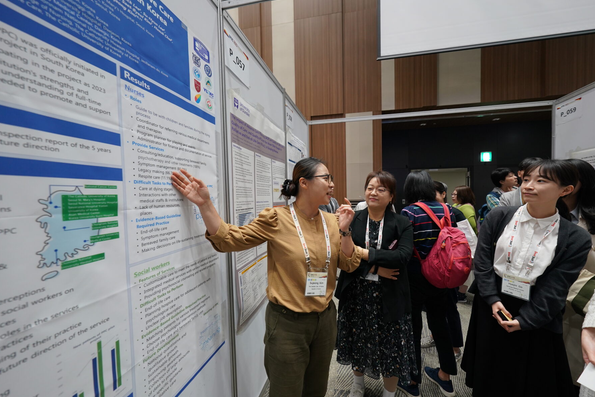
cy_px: 199
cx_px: 319
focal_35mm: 13
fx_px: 215
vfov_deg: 85.4
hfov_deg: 108.1
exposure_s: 1/160
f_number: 3.2
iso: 1000
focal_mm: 12
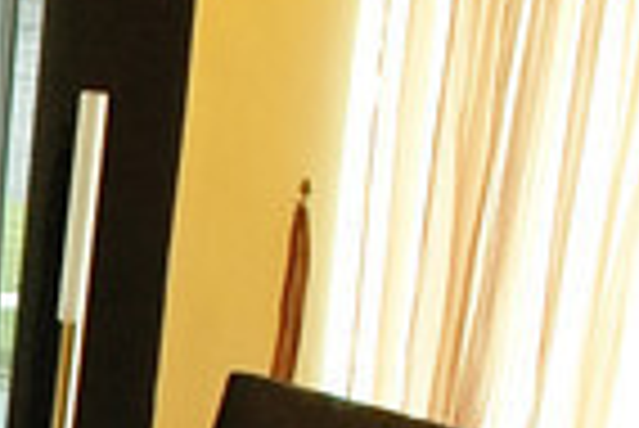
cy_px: 671
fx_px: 3447
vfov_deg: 7.0
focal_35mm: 194
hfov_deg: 9.7
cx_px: -709
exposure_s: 1/15
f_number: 7.1
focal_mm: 18
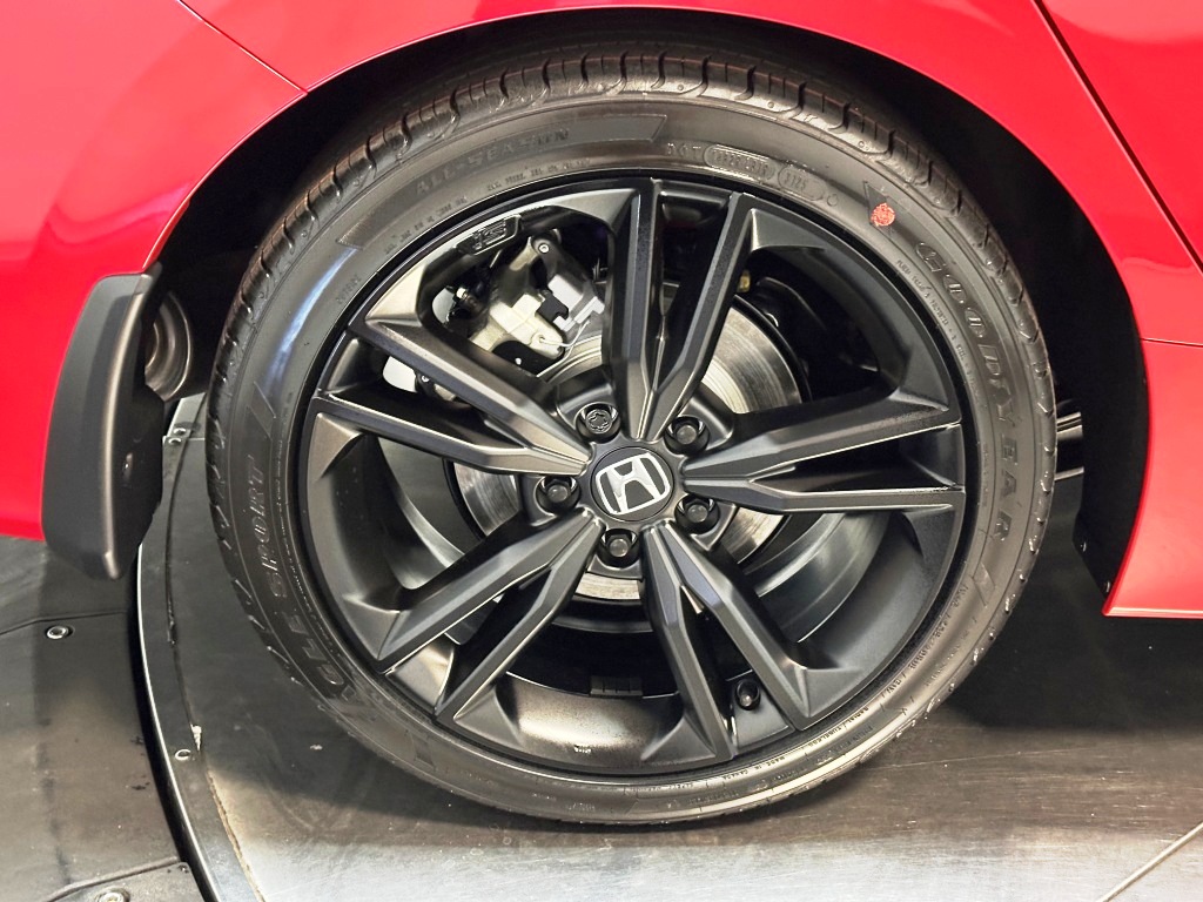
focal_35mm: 48
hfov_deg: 39.7
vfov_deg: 30.3
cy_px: 451
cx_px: 602
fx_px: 1668
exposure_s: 1/20
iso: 640
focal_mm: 6.86
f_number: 1.78
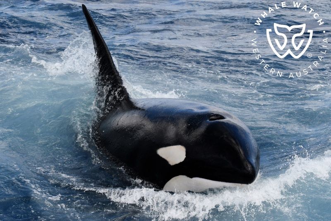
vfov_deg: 6.1
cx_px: 166
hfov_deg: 9.2
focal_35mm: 225
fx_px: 2068
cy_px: 110
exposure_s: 1/1500
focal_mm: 150
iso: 400
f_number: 6.7
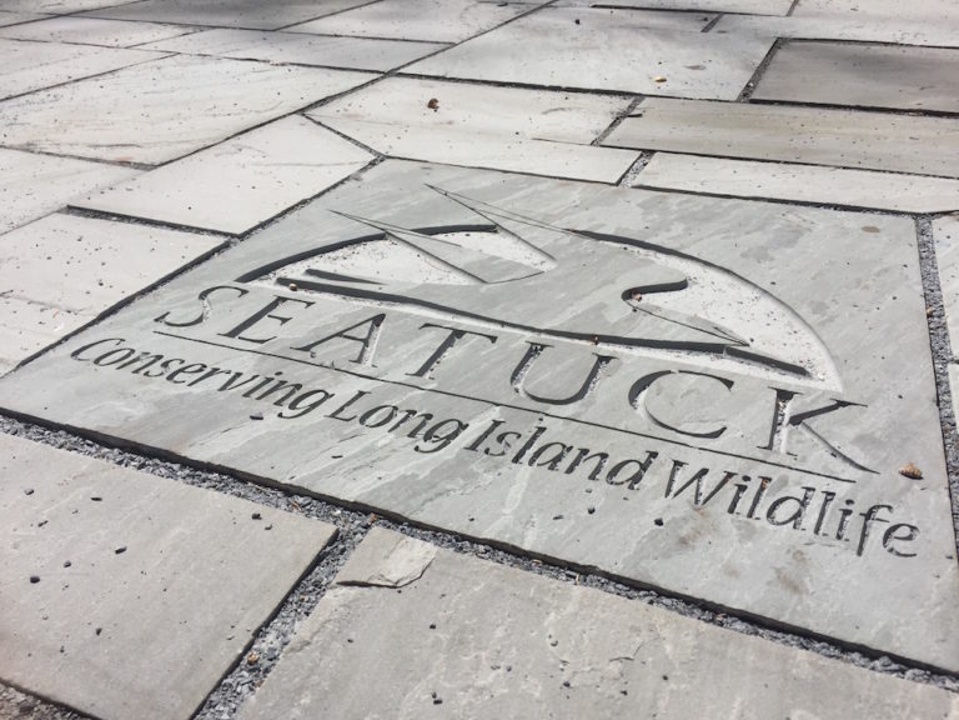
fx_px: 803
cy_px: 360
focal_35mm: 29
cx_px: 480
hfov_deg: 61.7
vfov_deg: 48.2
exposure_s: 1/4405
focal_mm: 4.15
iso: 32
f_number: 2.2
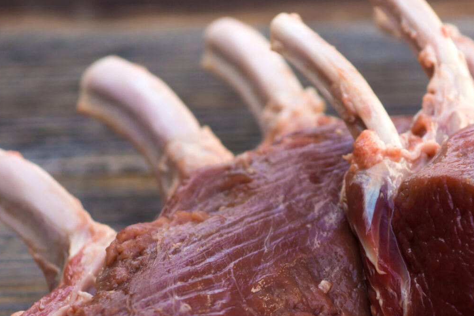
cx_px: 322
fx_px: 3148
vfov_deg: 5.7
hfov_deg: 8.6
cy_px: 290
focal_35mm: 239
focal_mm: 80
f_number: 4.5
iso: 100
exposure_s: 1/250
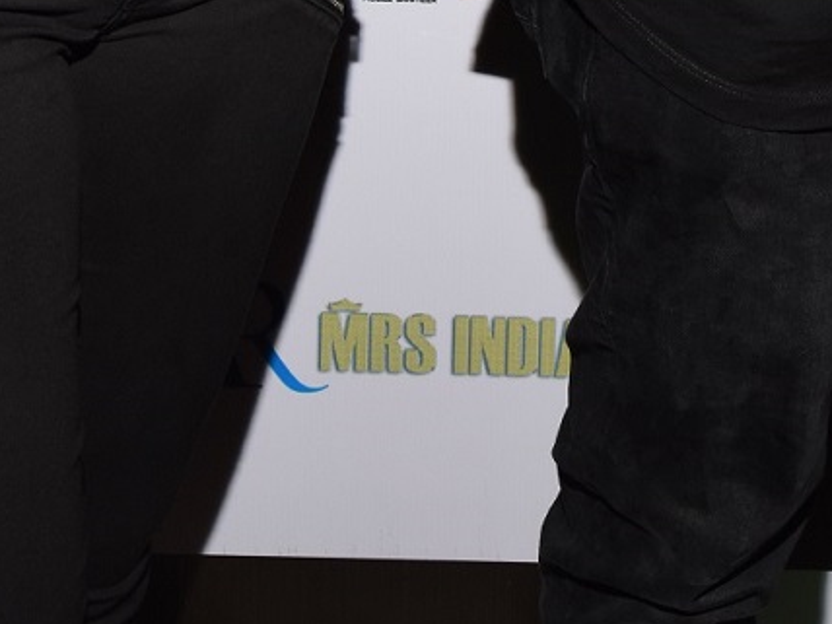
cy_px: -586
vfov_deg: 9.7
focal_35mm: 143
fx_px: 3437
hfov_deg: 13.8
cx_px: 453
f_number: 9
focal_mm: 36
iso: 800
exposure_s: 1/160
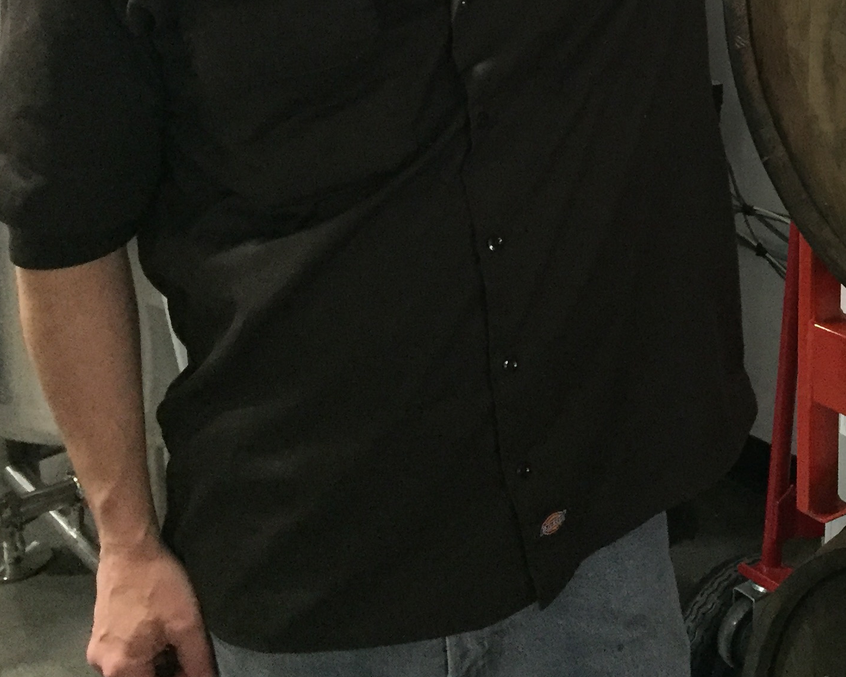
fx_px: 1628
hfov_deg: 27.2
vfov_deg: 22.4
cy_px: -35
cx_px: 883
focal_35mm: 65
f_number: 2.2
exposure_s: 1/30
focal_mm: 4.15
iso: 250
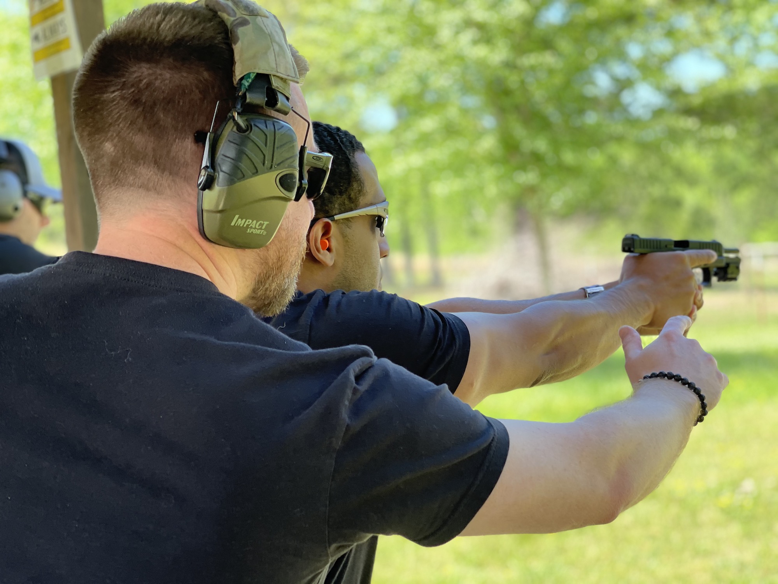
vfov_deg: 22.9
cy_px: 292
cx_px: 389
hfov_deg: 30.3
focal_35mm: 64
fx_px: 1438
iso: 20
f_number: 2.2
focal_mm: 7.5
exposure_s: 1/121
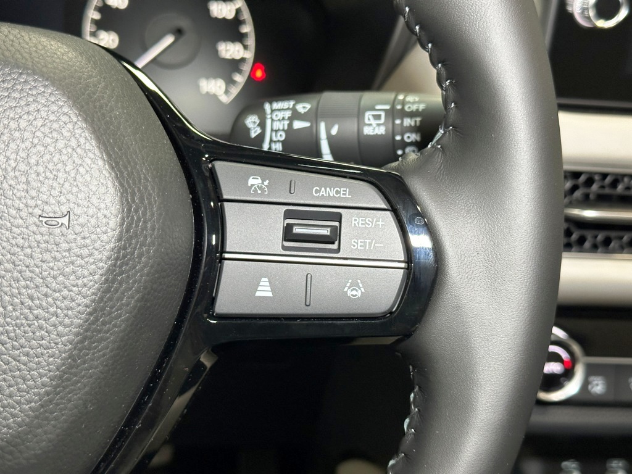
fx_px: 876
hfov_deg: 39.7
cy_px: 237
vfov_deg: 30.3
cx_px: 316
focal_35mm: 48
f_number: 1.78
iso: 400
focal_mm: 6.86
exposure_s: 1/40
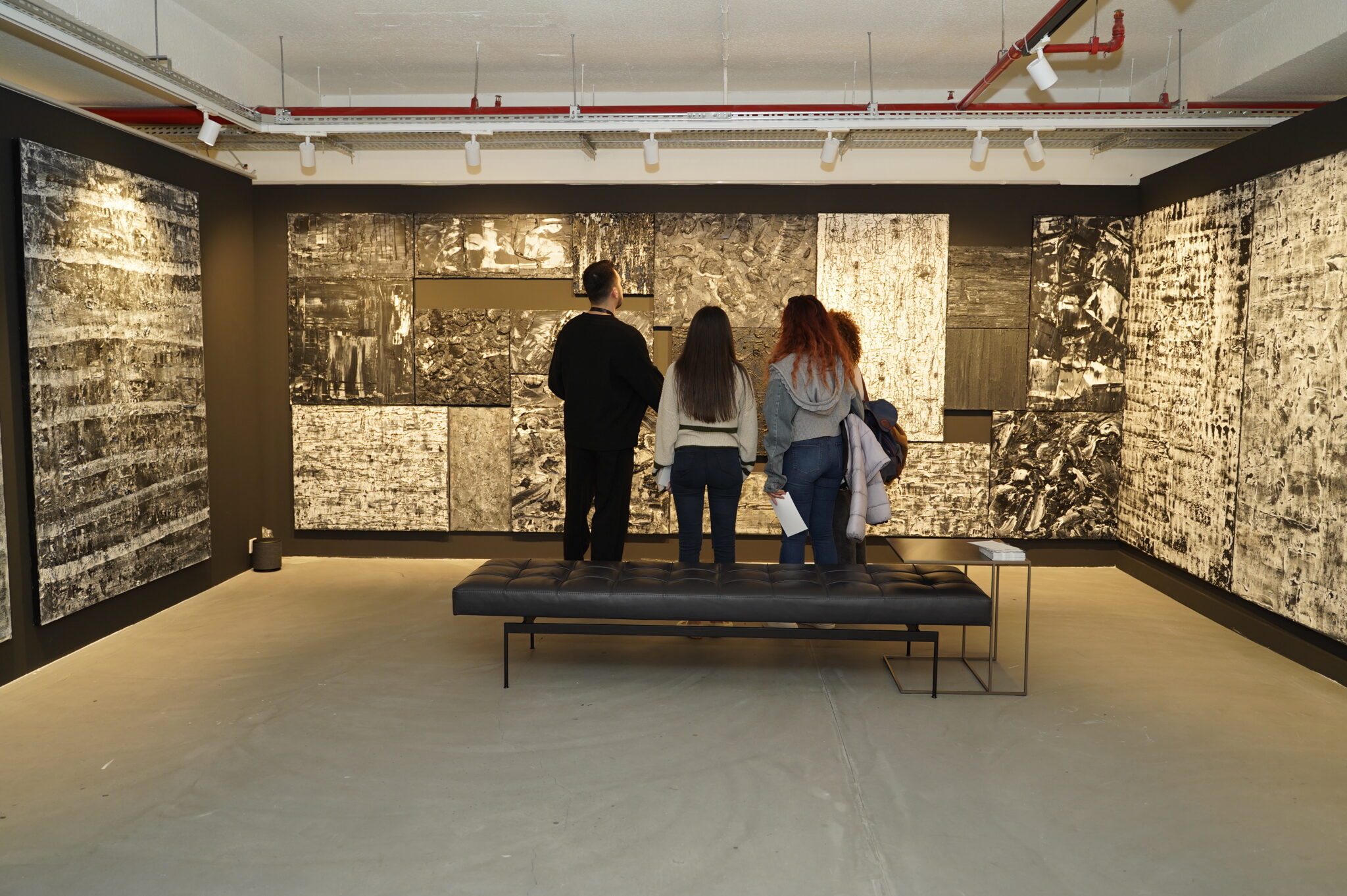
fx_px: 1047
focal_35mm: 28
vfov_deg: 46.3
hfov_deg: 65.5
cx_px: 674
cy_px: 448
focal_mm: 28
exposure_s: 1/100
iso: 640
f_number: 3.2
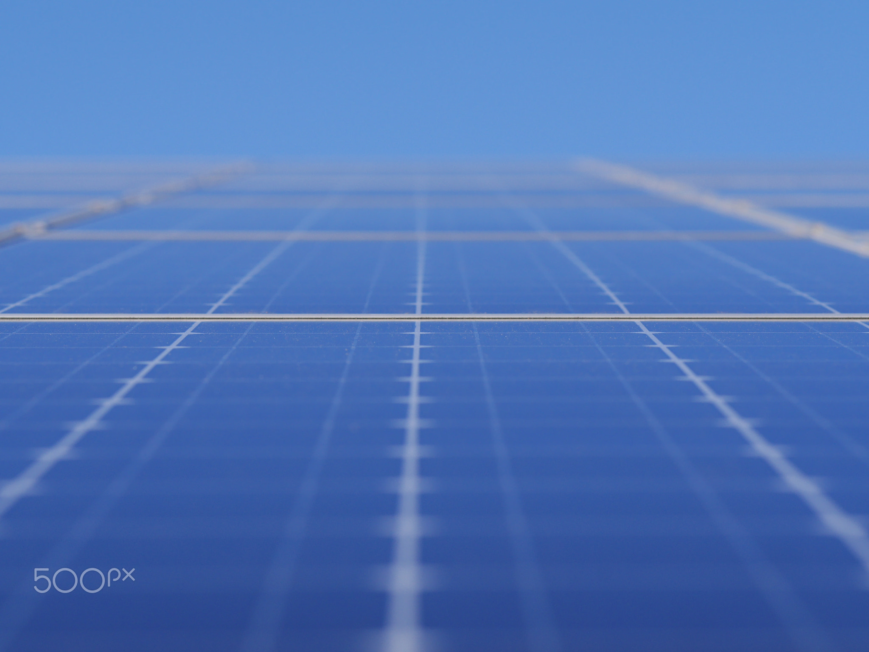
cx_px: 434
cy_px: 326
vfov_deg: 9.9
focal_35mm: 150
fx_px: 3766
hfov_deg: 13.2
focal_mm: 75
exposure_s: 1/800
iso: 200
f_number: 5
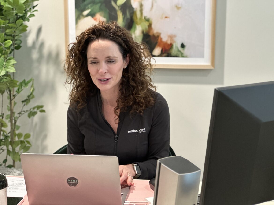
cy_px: 102
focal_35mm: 77
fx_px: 610
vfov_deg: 19.1
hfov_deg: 25.3
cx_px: 137
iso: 250
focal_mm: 9
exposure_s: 1/40
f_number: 2.8
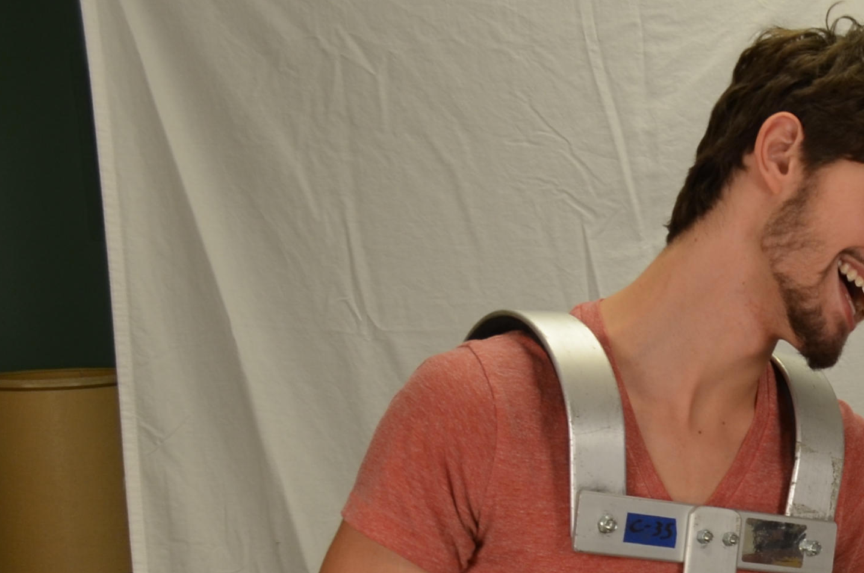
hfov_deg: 18.2
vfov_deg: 12.7
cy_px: 818
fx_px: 2467
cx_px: 1187
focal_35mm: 103
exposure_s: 1/60
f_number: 5.6
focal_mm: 20
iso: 200
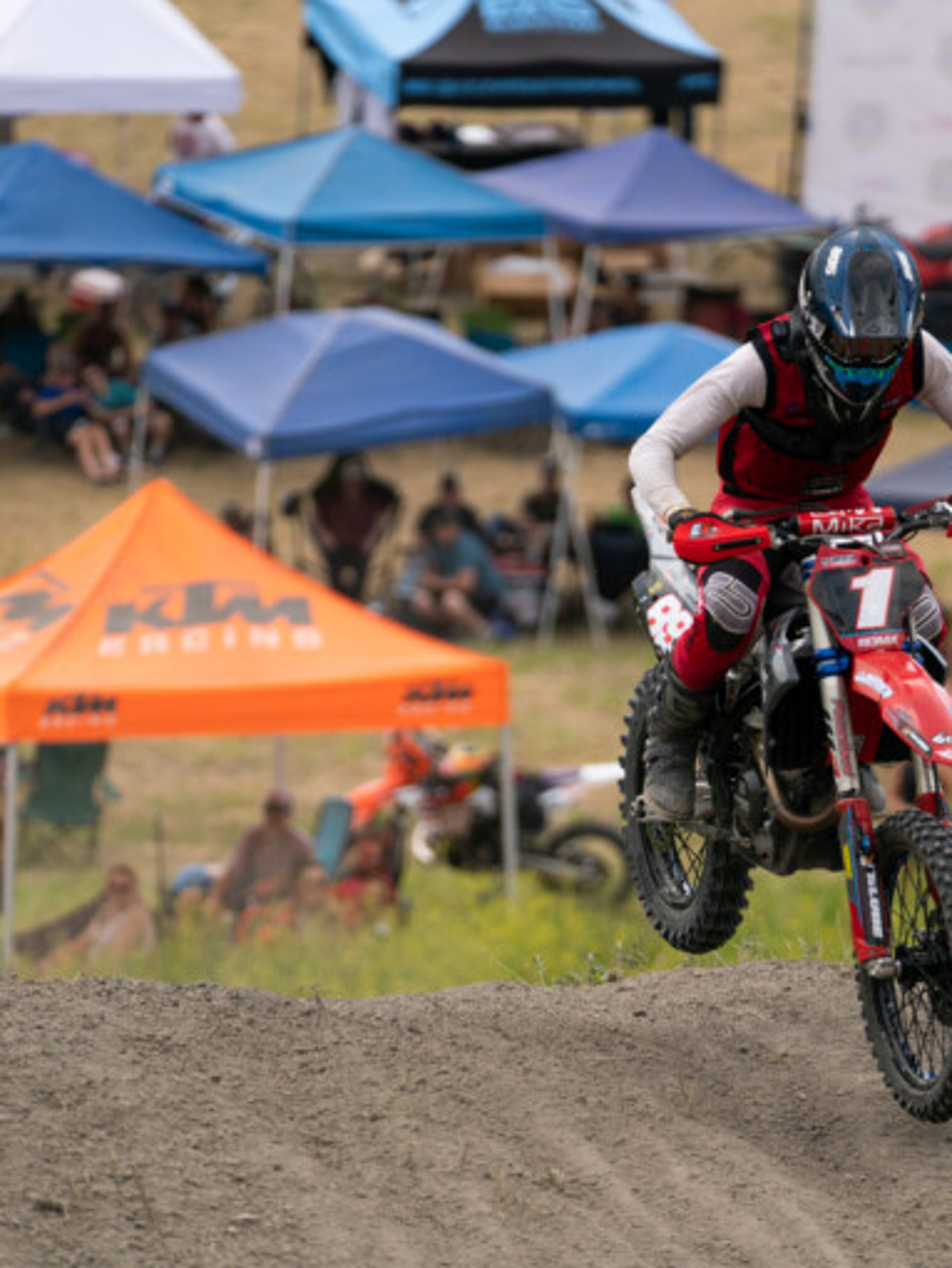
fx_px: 13813
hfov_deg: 3.9
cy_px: 583
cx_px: 582
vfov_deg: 5.3
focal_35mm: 377
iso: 100
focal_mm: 200
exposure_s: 1/2000
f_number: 2.8
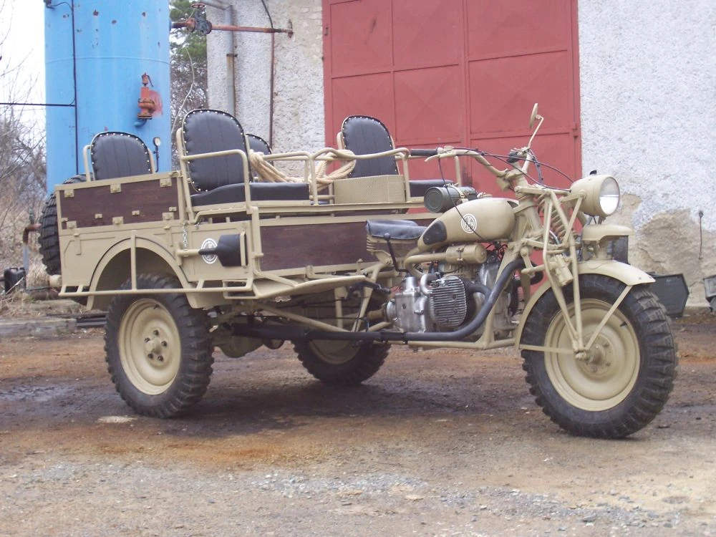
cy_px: 268
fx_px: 1365
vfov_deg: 22.3
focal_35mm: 66
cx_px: 358
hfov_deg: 29.4
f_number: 4
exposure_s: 1/90
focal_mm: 10.8
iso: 125
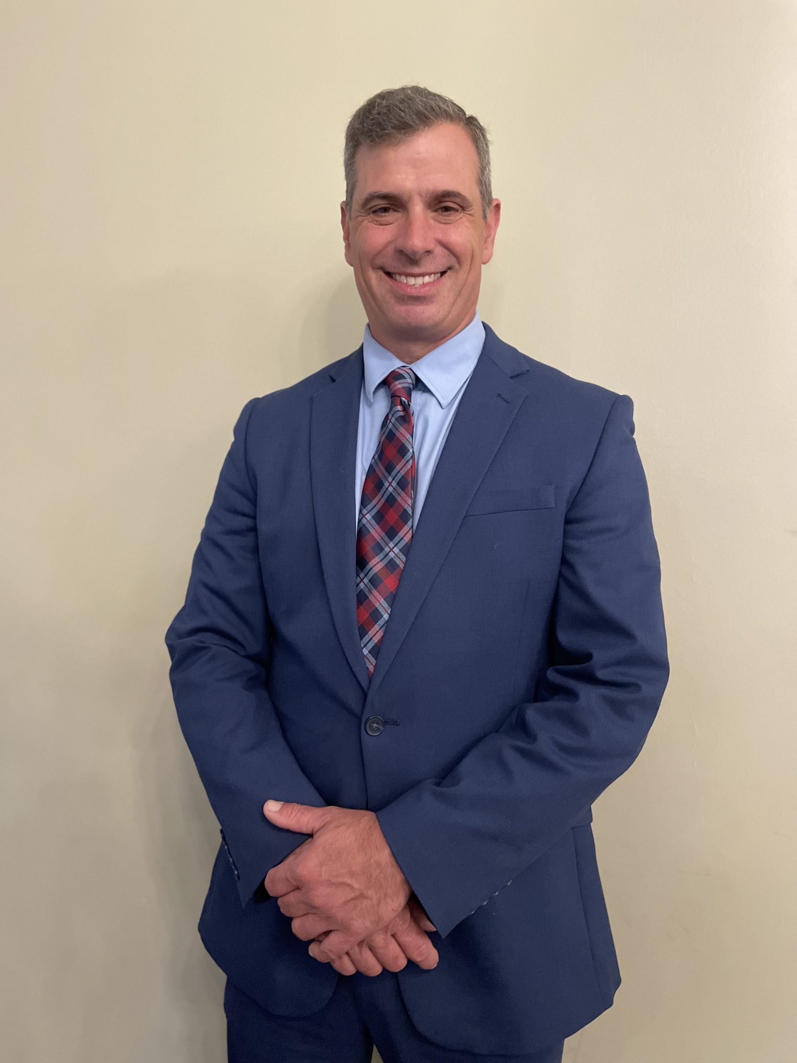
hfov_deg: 53.1
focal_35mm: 26
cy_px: 532
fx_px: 798
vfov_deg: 67.3
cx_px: 398
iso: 500
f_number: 1.6
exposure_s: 1/60
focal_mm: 4.2
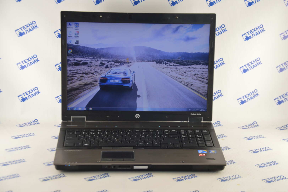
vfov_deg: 14.7
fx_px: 743
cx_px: 144
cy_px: 96
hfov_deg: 21.9
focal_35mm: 93
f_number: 5.3
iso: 400
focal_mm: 62
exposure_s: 1/50
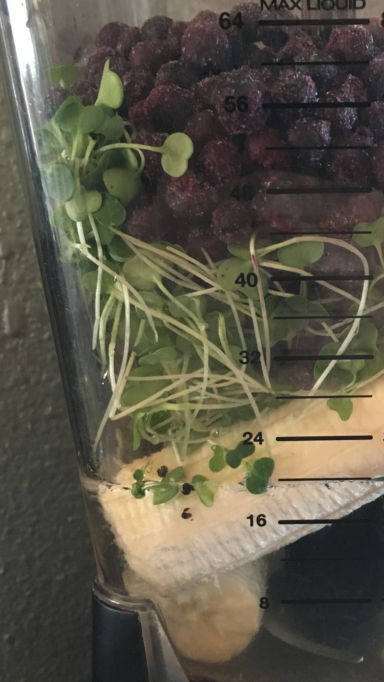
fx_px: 851
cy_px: 337
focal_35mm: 47
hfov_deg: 24.7
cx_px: 348
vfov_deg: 43.7
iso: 200
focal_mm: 4.15
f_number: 2.2
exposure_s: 1/30
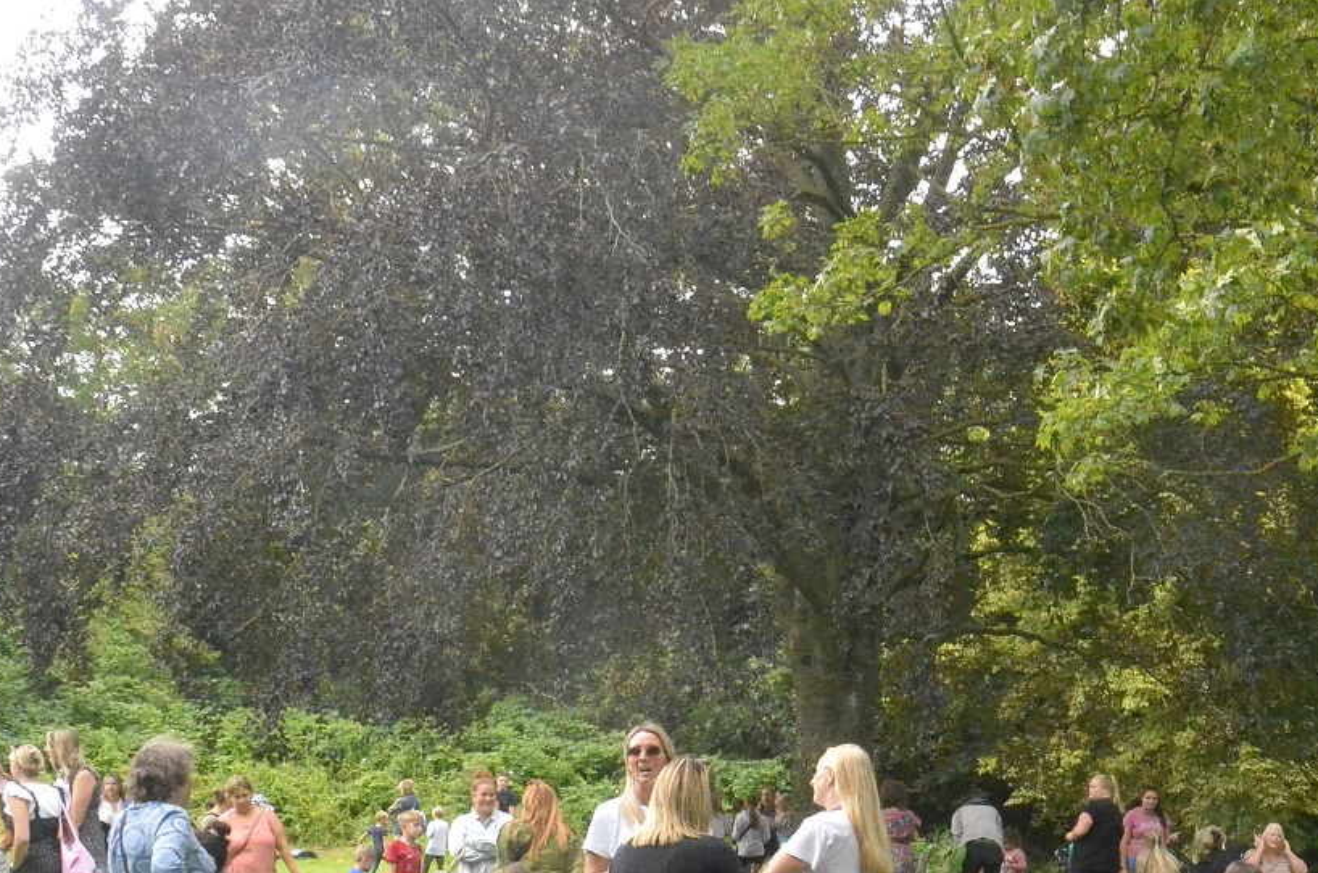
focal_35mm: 71
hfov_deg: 27.8
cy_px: 958
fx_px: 2599
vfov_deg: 18.4
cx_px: 1078
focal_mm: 21
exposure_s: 1/640
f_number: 13
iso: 6400
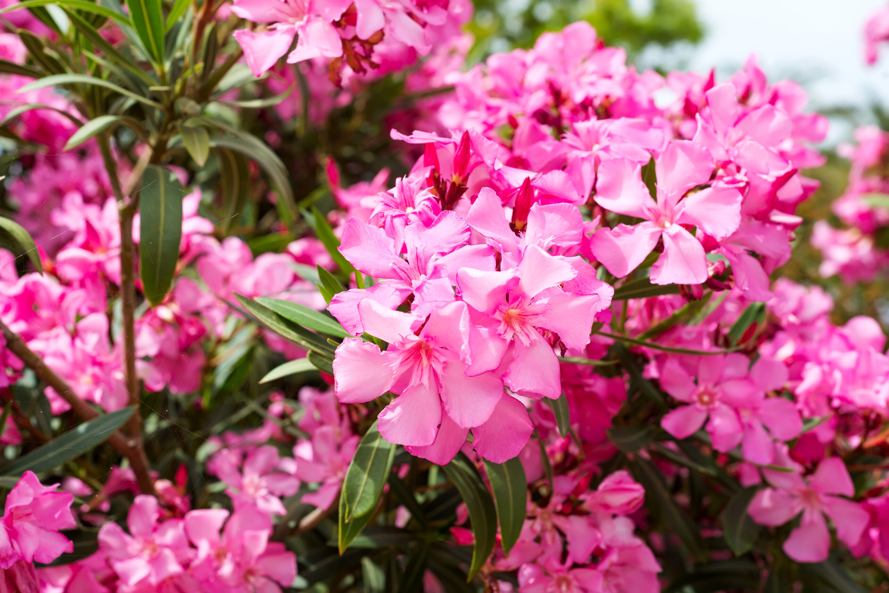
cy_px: 296
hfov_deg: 39.6
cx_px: 444
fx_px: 1235
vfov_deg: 27.0
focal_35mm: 50
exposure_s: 1/250
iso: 100
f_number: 8
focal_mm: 50
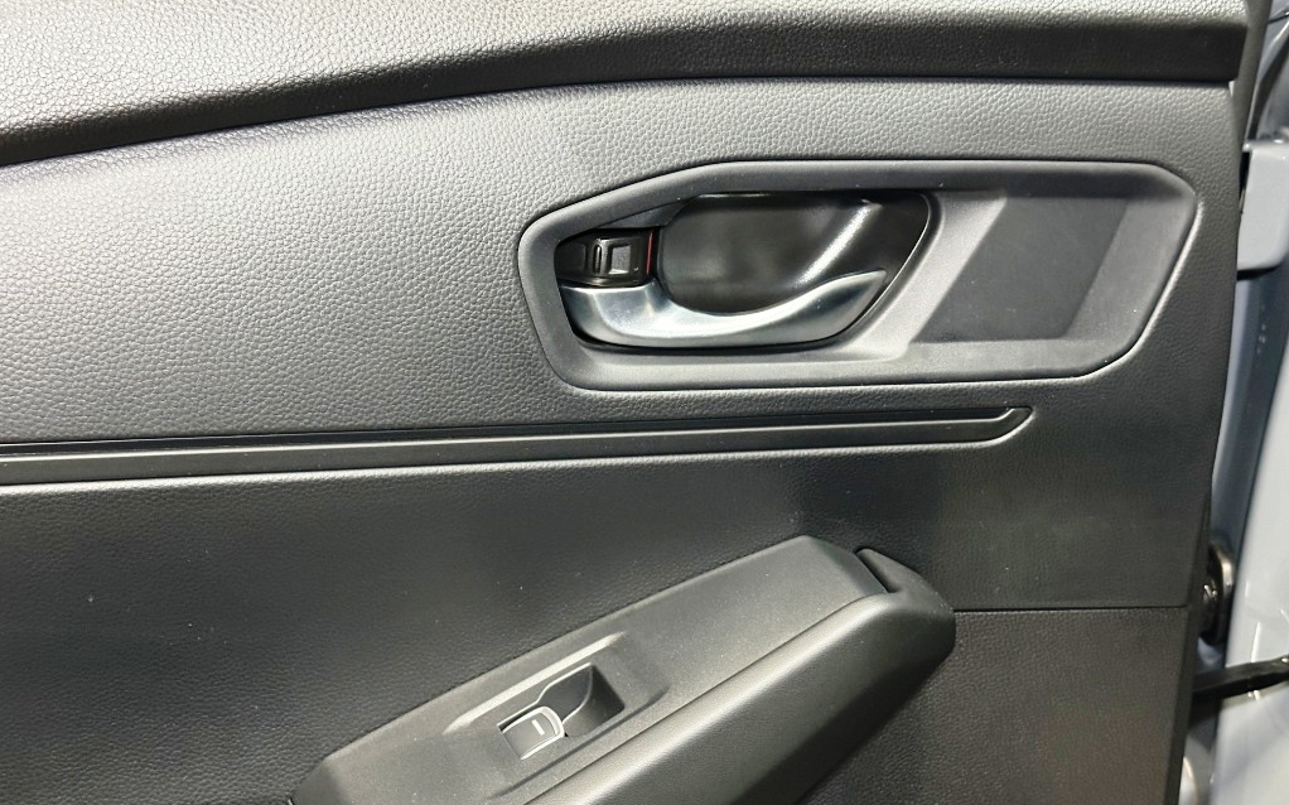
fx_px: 1791
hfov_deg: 39.6
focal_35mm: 51
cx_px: 644
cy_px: 481
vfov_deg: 25.3
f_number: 1.78
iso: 640
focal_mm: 6.86
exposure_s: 1/24
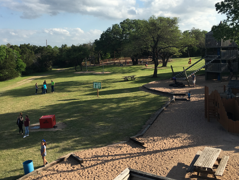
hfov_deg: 48.9
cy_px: 64
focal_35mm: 38
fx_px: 262
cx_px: 110
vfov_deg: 37.4
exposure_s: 1/1083
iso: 25
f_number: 2.2
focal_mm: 4.15
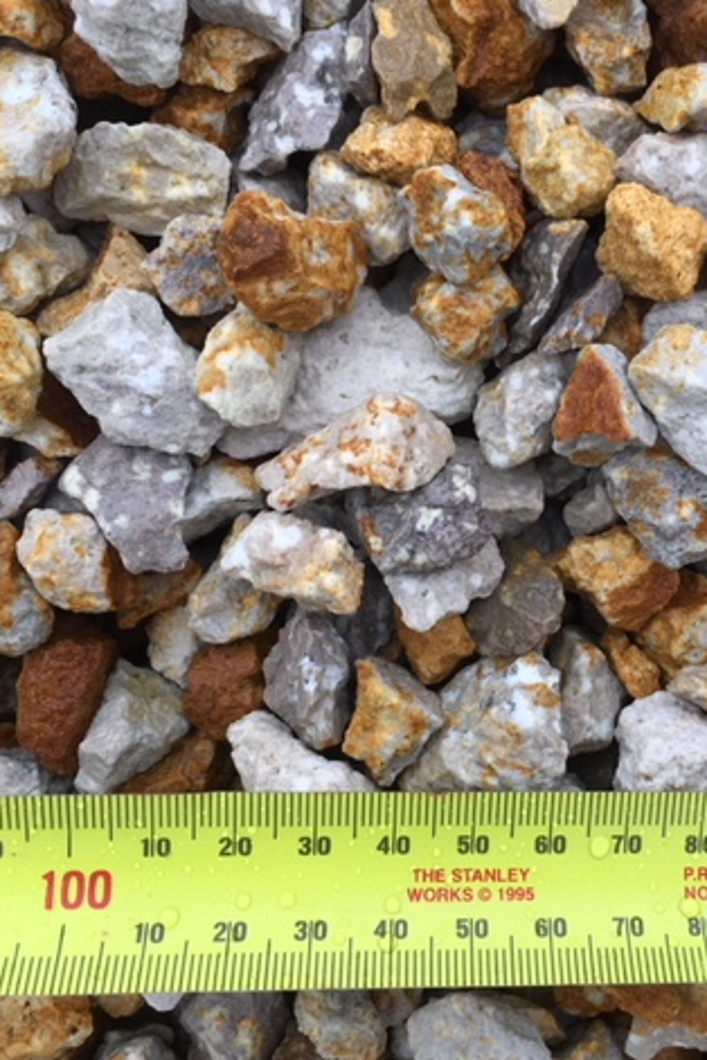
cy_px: 527
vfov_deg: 47.4
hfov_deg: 32.1
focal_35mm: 41
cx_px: 518
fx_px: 1208
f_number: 2.2
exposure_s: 1/351
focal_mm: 4.15
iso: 25
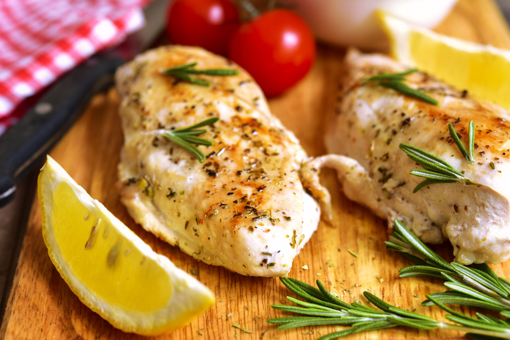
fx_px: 850
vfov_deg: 22.6
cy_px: 170
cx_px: 255
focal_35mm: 60
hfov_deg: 33.4
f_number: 6.3
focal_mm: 60
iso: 200
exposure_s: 1/6
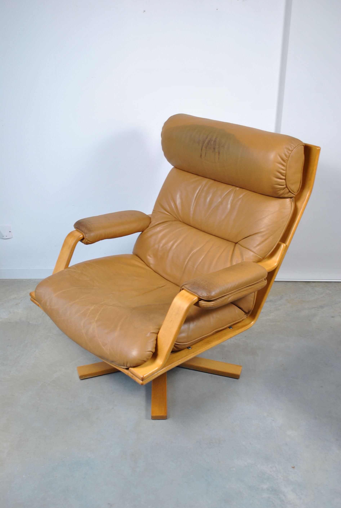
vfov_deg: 51.8
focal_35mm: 37
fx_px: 523
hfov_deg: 36.1
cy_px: 260
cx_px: 175
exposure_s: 1/10
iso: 200
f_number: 5
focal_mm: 24
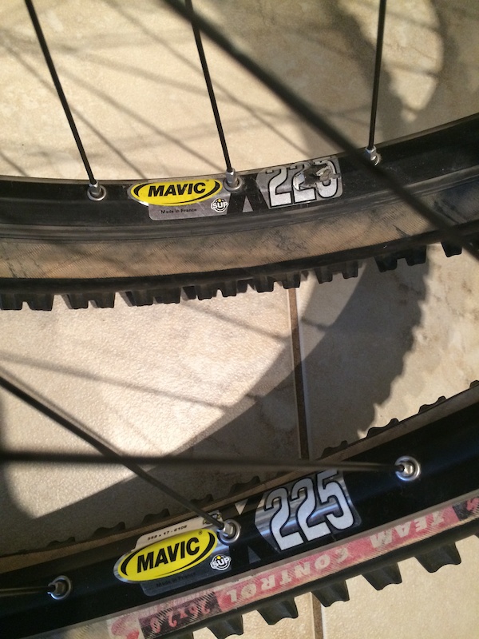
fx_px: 535
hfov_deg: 48.2
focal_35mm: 29
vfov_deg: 61.7
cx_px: 240
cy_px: 320
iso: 200
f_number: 2.2
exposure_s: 1/30
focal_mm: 4.15
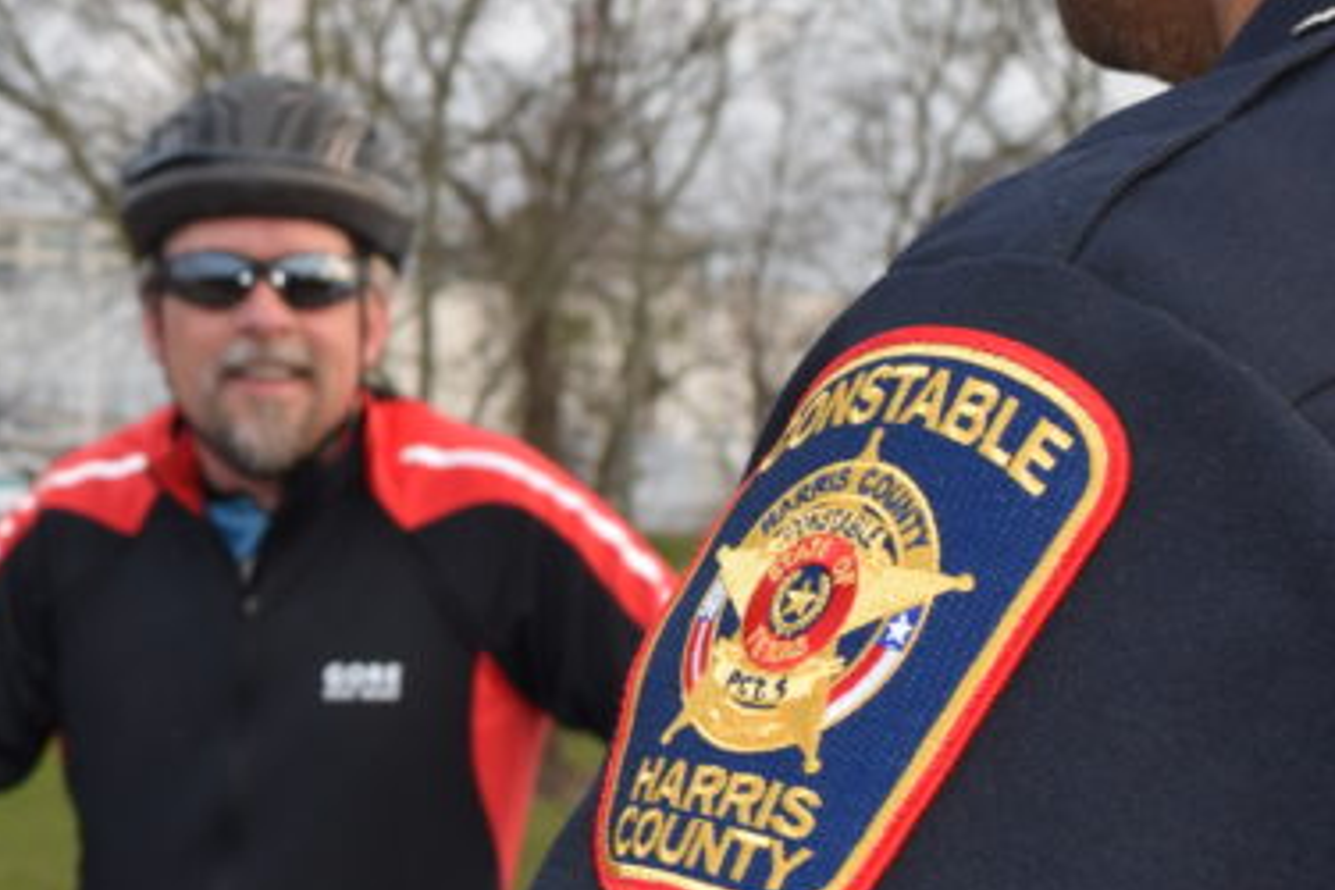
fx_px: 3041
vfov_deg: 16.6
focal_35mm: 82
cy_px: 358
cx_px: 85
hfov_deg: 24.0
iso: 360
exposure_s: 1/125
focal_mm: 20
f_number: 5.6
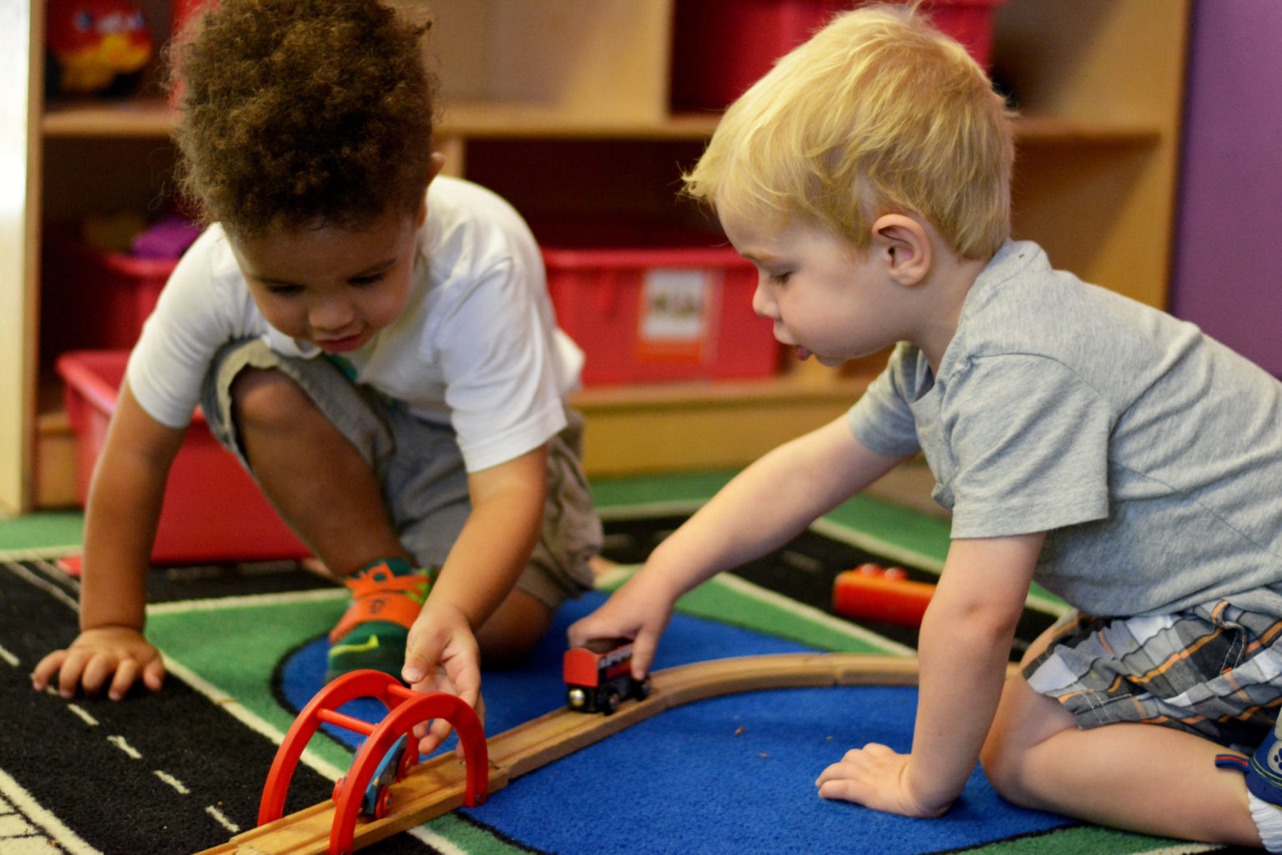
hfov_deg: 27.0
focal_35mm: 75
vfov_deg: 18.2
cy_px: 428
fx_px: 2671
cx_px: 641
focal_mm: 50
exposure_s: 1/500
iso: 2000
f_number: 1.8
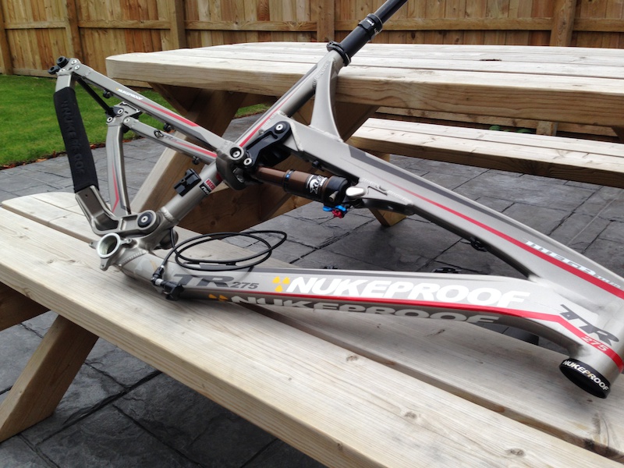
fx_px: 595
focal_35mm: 33
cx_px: 312
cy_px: 234
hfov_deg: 55.4
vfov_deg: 42.9
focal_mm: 4.12
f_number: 2.4
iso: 50
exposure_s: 1/130
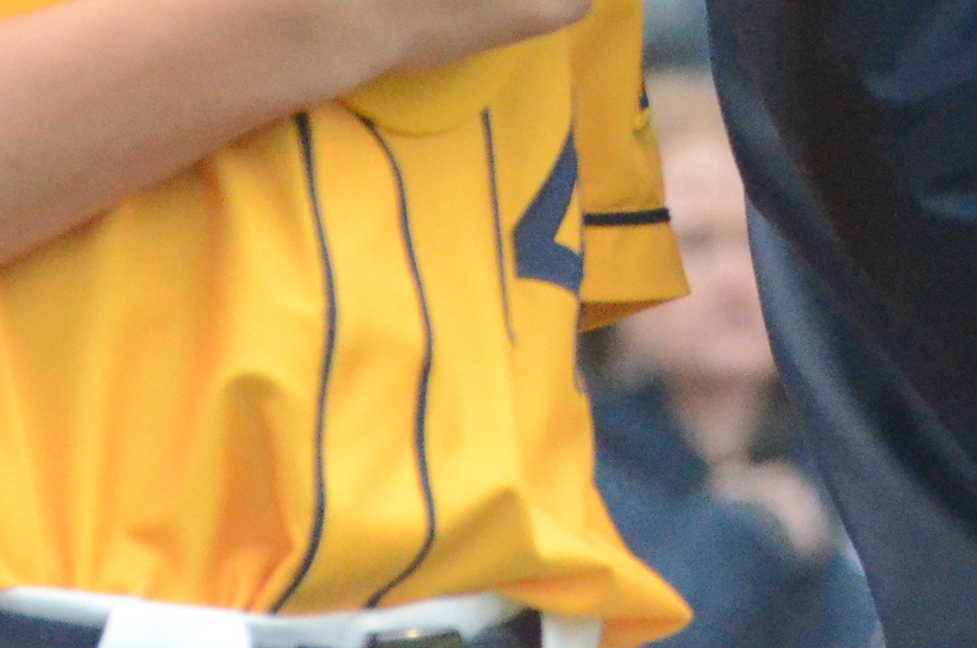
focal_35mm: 722
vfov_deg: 1.9
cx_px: 1348
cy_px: -557
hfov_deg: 2.9
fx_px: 19553
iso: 5600
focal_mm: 125
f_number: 5
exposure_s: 1/8000
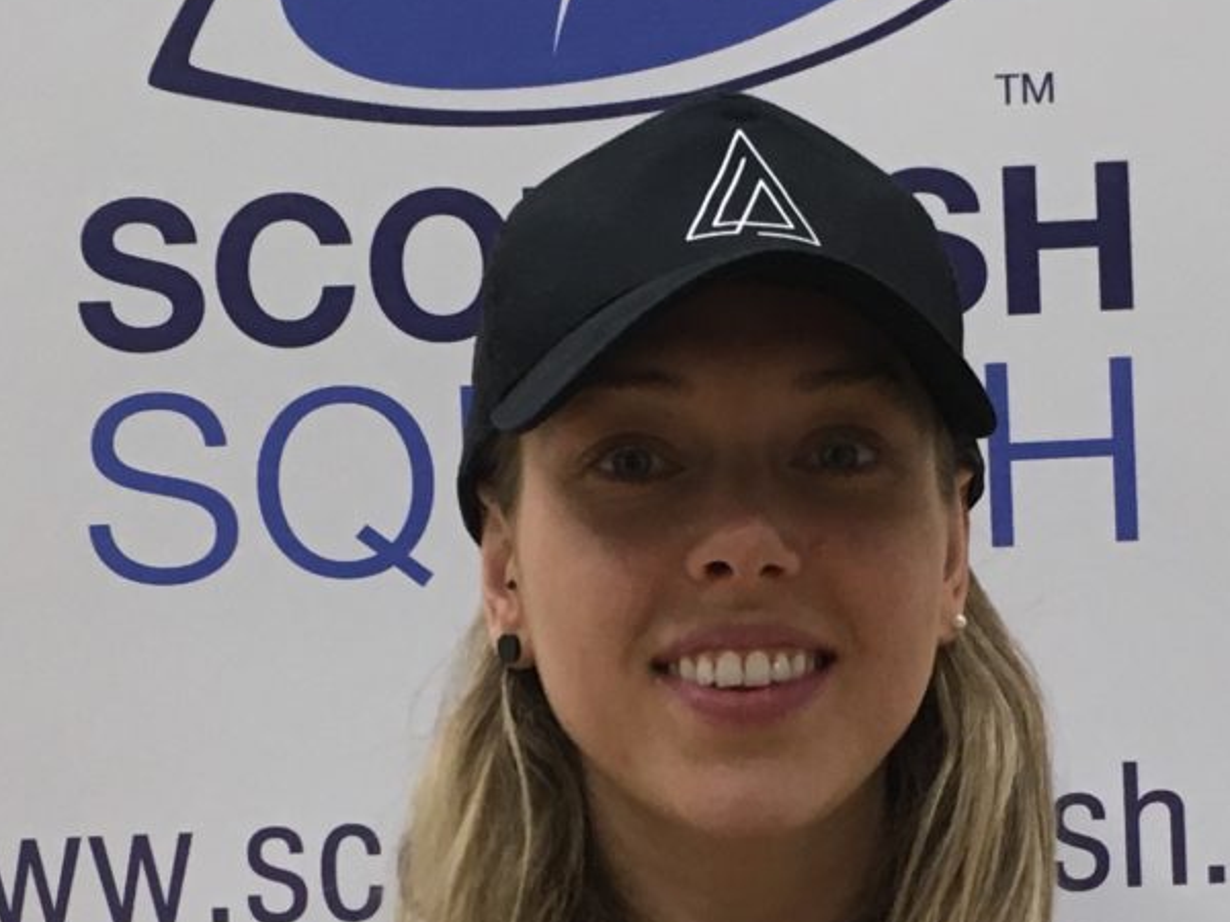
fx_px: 3518
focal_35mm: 99
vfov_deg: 14.6
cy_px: 1018
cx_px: 615
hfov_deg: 19.8
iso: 50
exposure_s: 1/33
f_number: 2.2
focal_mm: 4.15
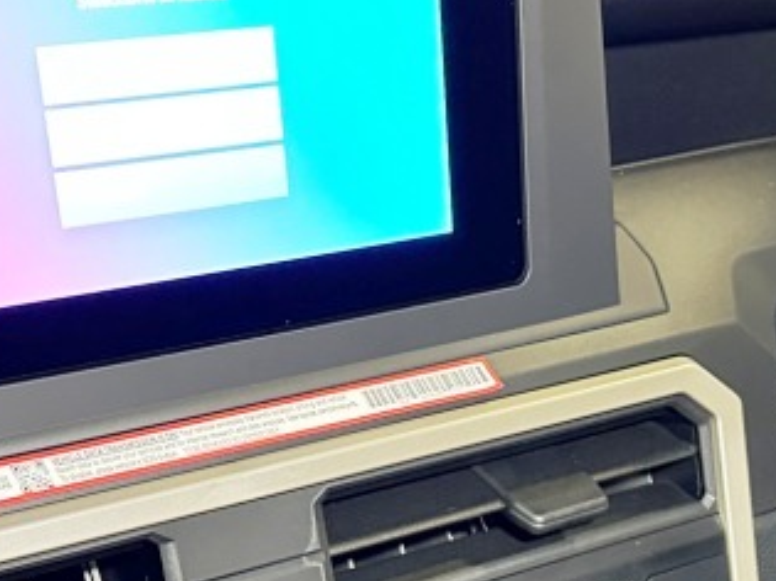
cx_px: 475
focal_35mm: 78
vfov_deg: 18.1
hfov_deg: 25.0
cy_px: 655
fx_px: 1748
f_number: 1.78
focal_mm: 6.86
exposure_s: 1/40
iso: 800
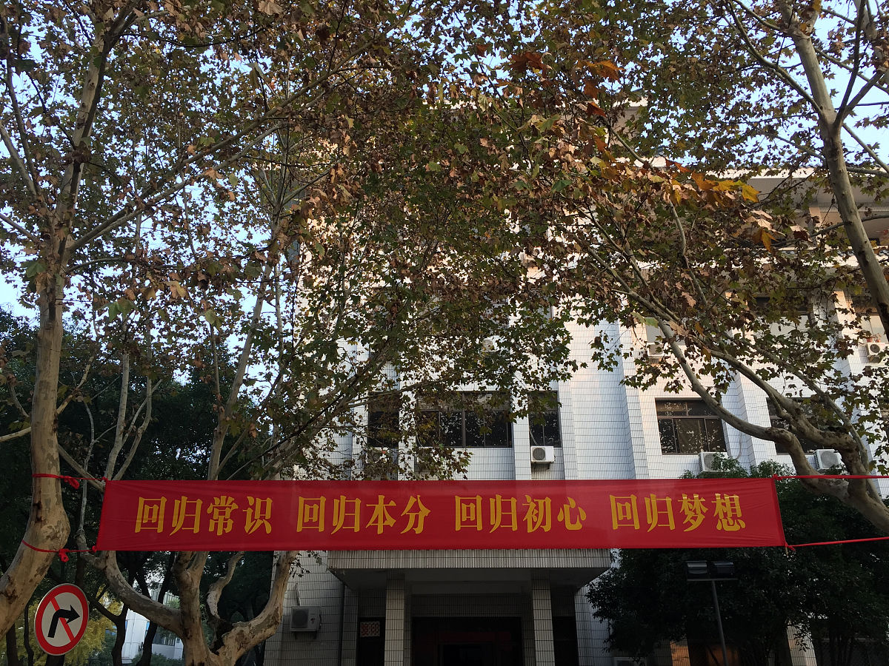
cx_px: 444
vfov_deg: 48.2
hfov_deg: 61.7
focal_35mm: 29
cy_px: 333
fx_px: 745
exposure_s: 1/100
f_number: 2.2
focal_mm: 4.15
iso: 40
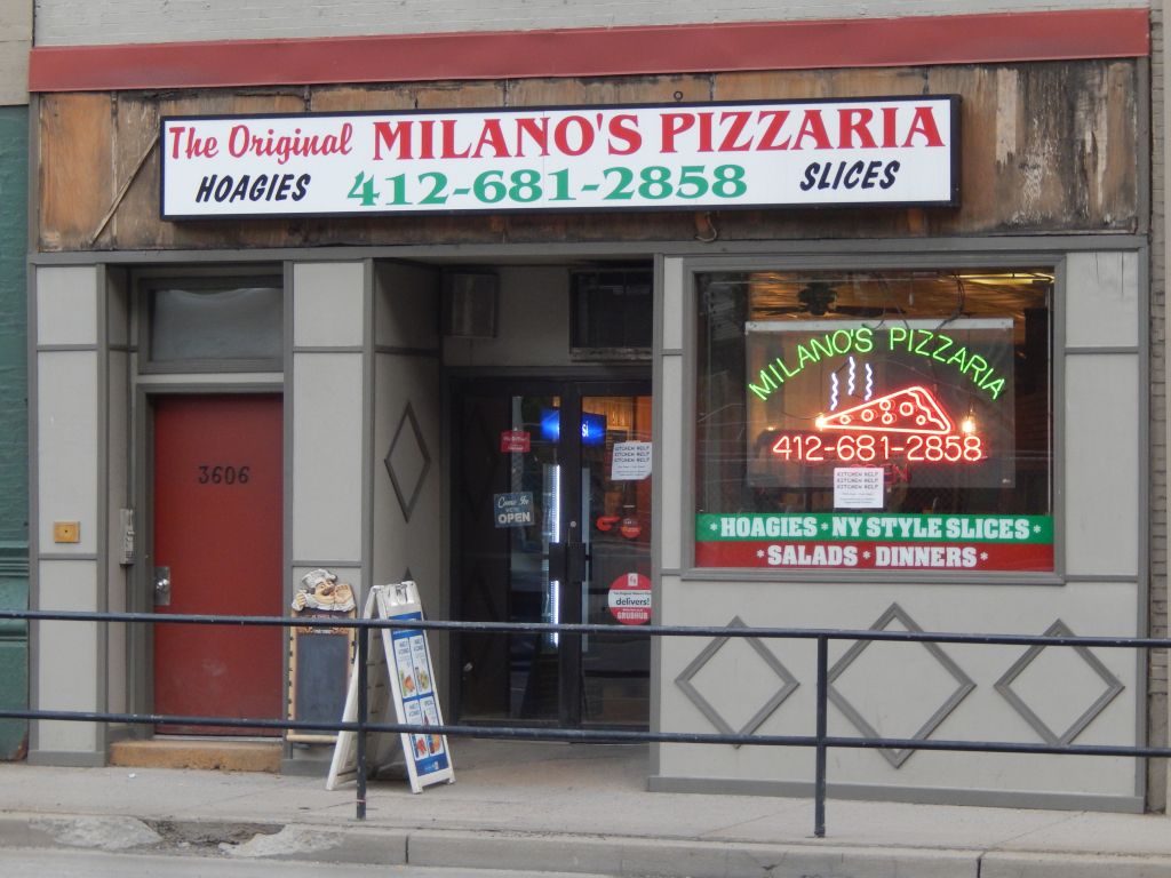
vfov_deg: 12.7
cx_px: 586
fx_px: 3958
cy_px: 439
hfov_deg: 16.8
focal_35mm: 117
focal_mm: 21
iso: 250
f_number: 5.5
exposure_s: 1/30
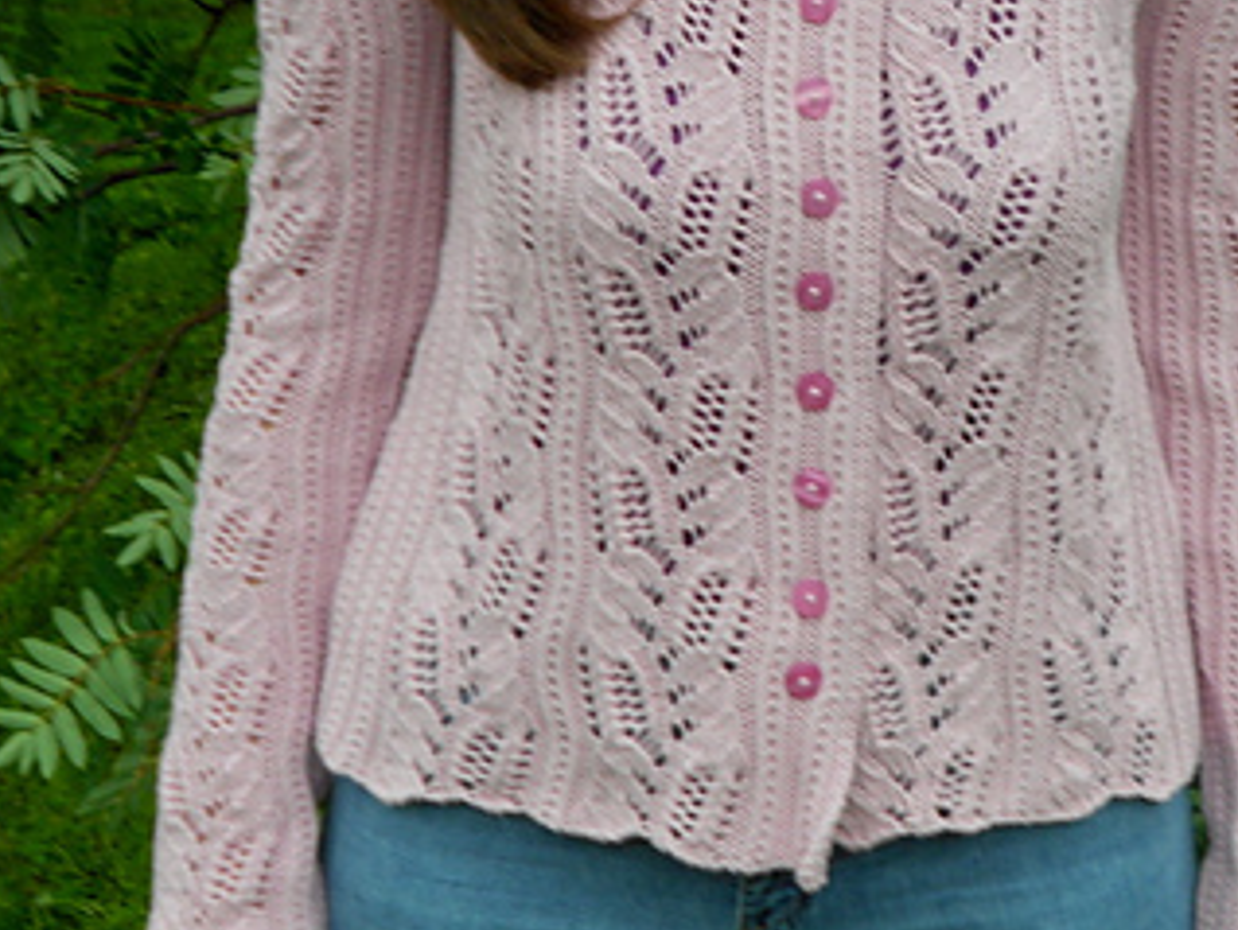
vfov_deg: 16.7
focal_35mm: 88
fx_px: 3150
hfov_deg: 22.1
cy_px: 232
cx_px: 856
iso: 80
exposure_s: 1/50
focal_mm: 10
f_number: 4.9
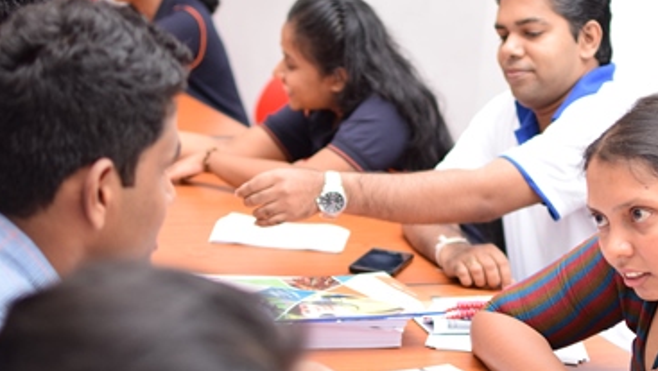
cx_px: 439
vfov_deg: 13.5
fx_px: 1569
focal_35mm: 90
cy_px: 197
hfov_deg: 23.6
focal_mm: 35
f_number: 1.8
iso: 800
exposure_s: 1/200
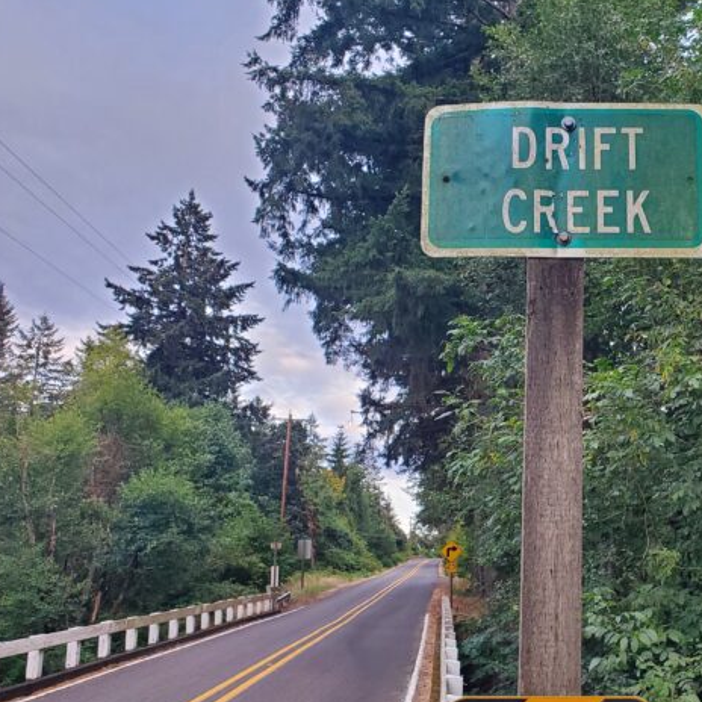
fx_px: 872
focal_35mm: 38
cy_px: 421
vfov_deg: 43.6
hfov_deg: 42.3
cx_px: 540
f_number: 2.4
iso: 125
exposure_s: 1/85
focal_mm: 4.3
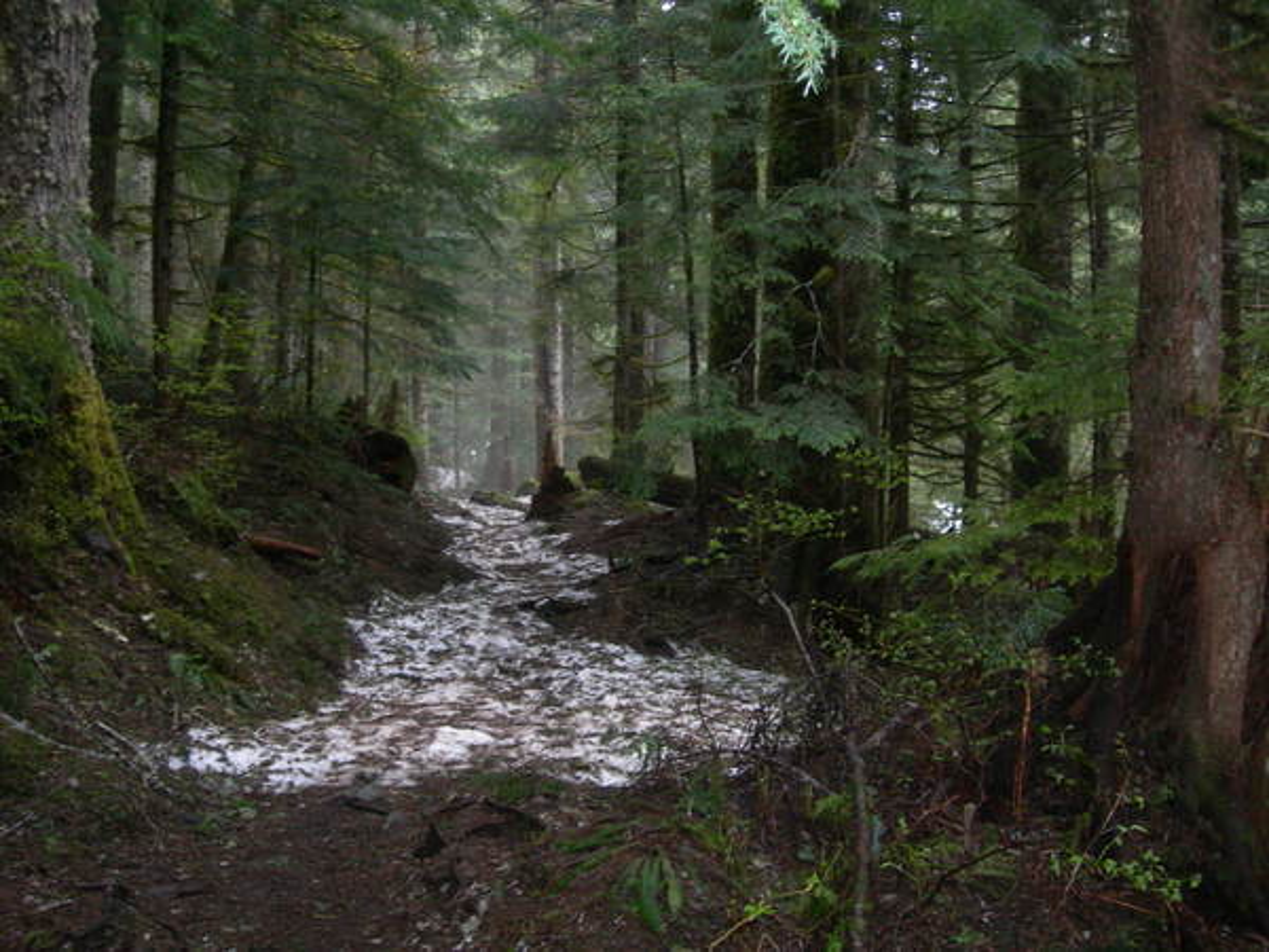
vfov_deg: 37.7
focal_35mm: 38
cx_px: 634
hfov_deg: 49.0
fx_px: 1393
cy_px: 476
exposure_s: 1/60.1
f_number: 2.8
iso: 200
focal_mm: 7.8
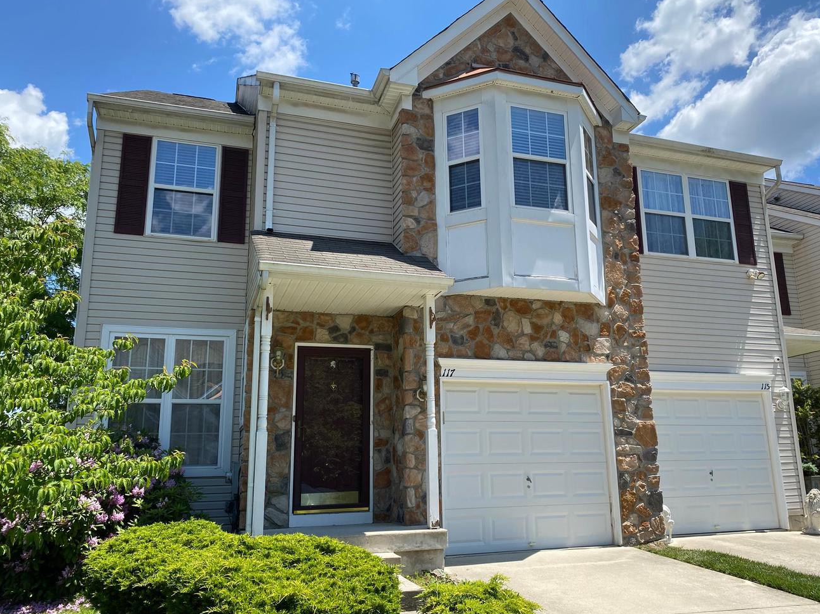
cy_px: 317
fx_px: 687
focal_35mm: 29
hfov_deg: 61.5
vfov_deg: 48.2
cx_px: 456
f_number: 1.8
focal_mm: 4.25
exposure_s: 1/2222
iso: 32
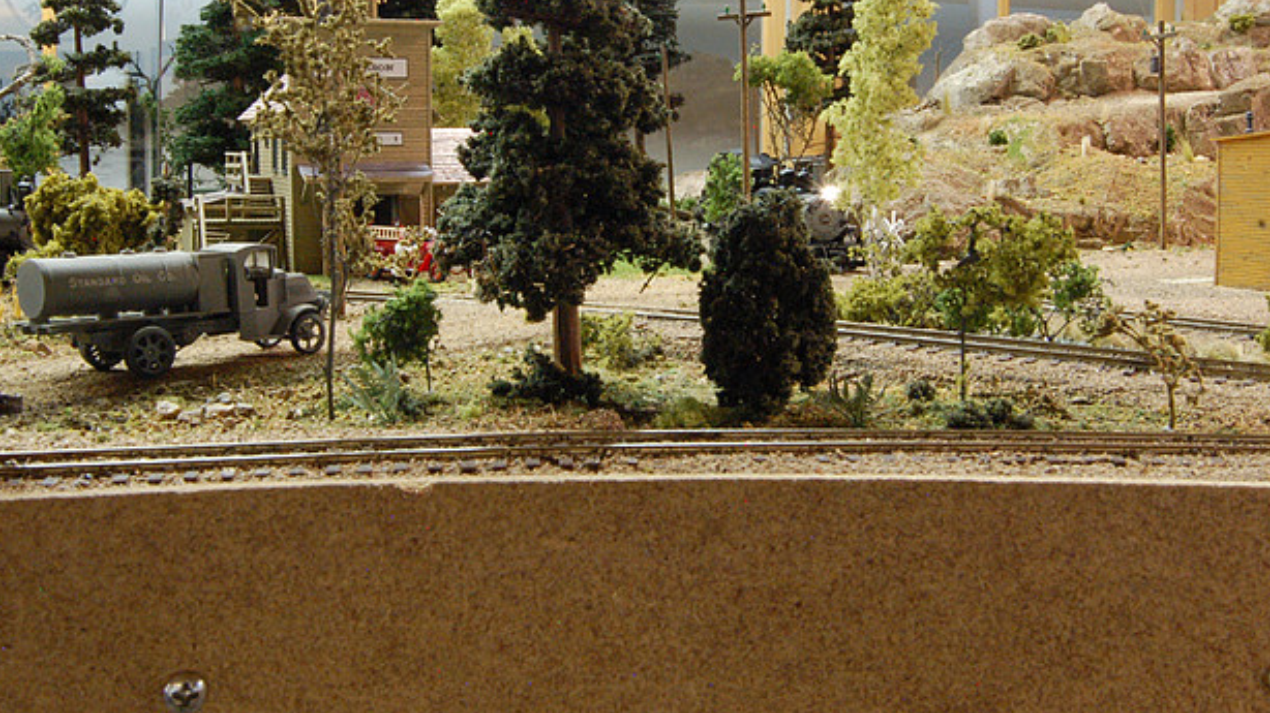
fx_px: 1515
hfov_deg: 45.5
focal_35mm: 45
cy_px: 190
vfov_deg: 26.2
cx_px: 614
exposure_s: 1/1.3
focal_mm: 22
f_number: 22
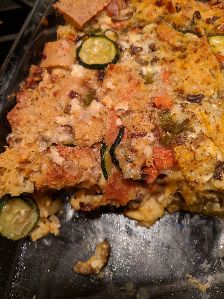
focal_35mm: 27
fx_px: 233
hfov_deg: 51.4
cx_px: 112
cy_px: 150
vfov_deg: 65.3
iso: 526
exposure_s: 1/40.1
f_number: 1.8
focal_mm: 4.44
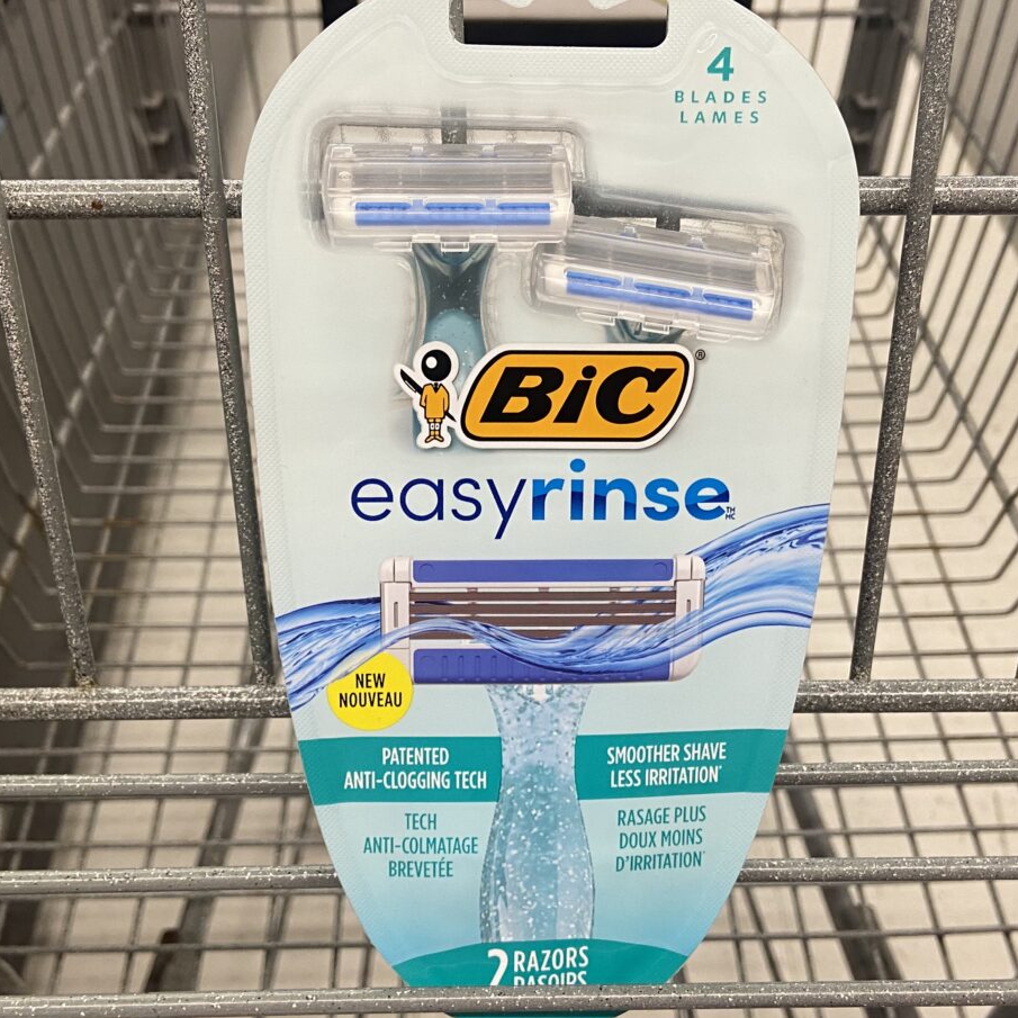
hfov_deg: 42.8
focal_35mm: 39
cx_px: 517
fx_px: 1298
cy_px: 503
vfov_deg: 42.8
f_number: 1.8
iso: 125
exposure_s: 1/60
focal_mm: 4.25
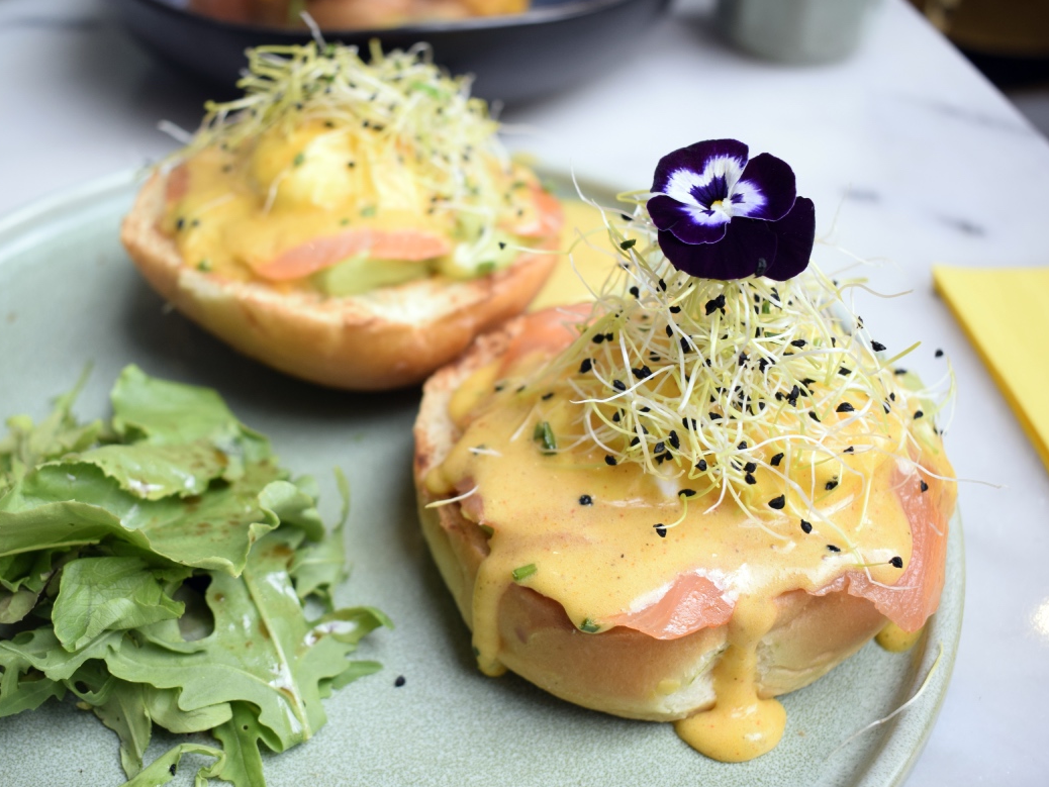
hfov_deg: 46.6
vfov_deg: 36.0
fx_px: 1212
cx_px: 448
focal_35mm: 40
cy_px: 400
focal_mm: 24
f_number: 4
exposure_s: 1/200
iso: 400
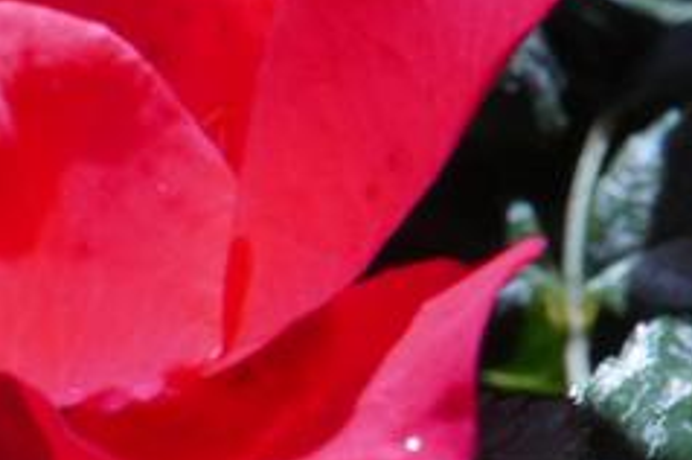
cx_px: -645
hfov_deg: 1.6
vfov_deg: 1.0
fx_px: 25454
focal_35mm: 1326
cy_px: -325
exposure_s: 1/400
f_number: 16
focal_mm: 210
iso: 1250
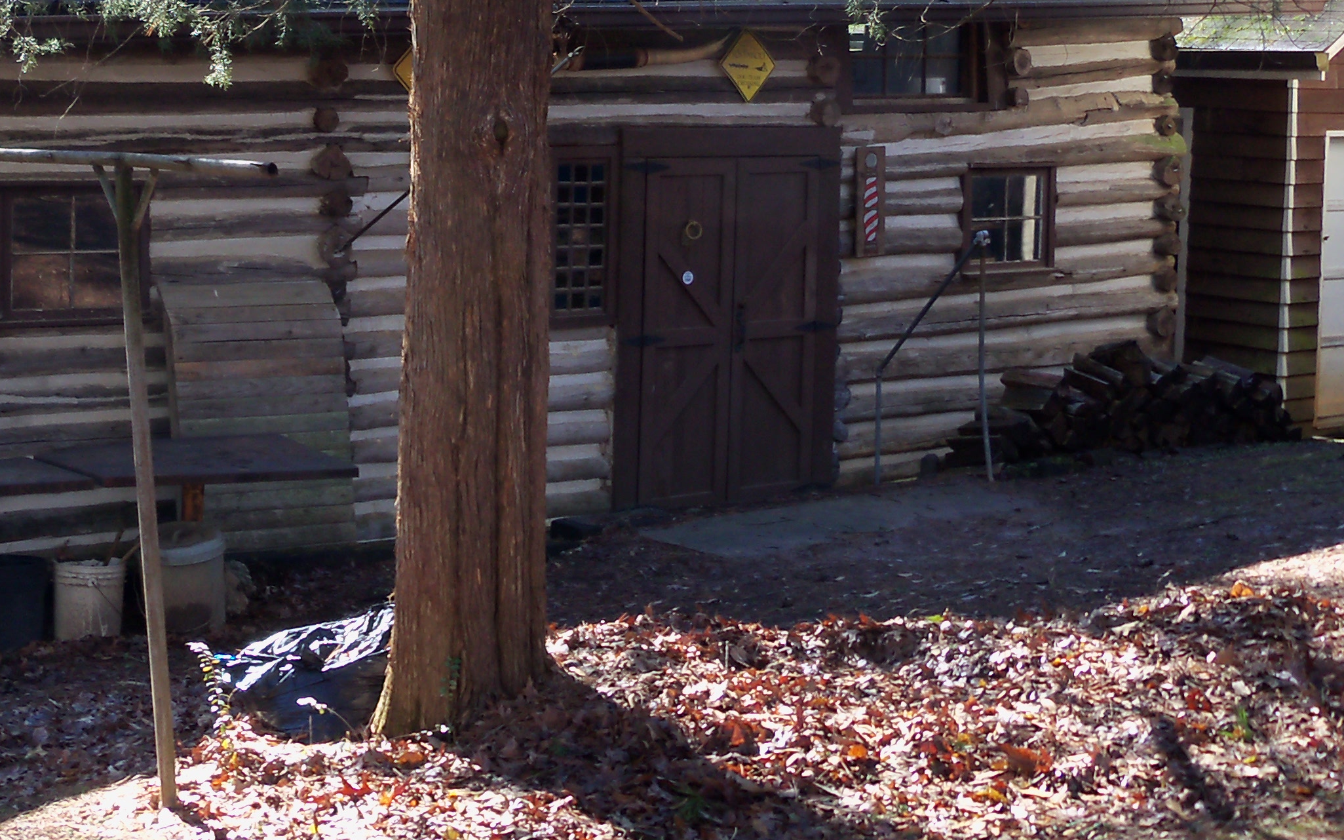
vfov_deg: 19.6
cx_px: 436
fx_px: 2418
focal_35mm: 66
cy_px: 225
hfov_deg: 30.8
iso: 80
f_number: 3.5
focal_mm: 6.2
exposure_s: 1/60
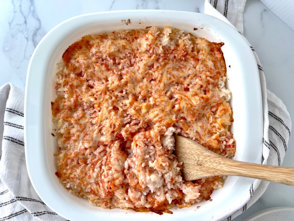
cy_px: 110
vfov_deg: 53.1
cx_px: 147
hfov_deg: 67.3
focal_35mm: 26
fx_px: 221
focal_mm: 5.7
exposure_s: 1/448
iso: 50
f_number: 1.5
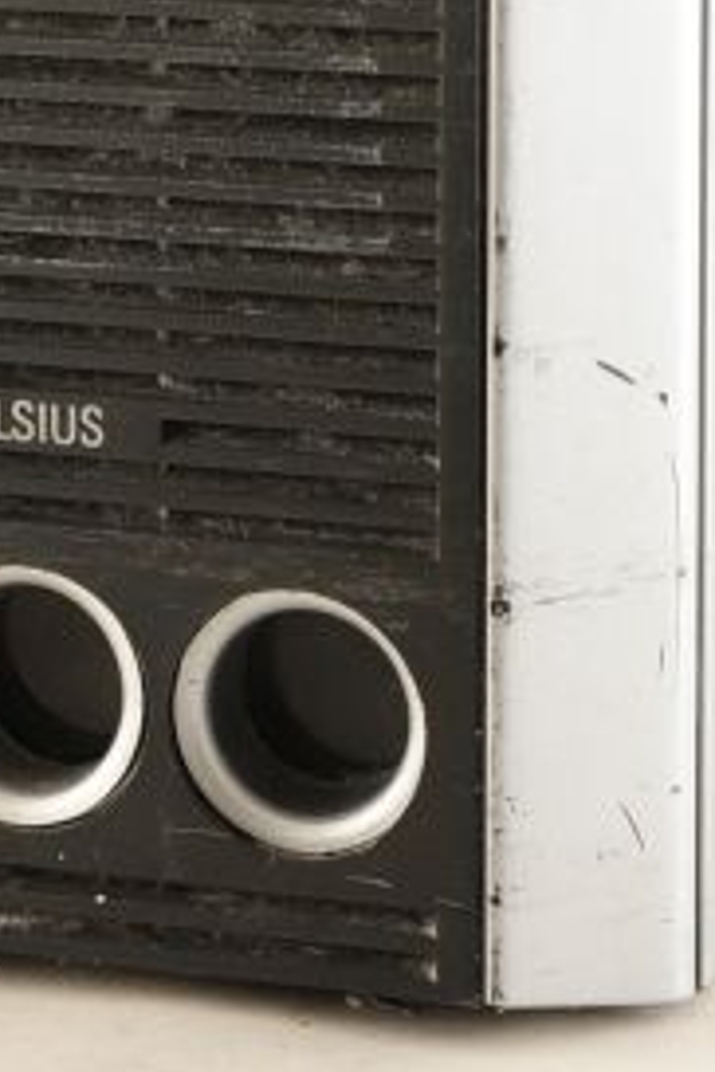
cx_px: 236
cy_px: -385
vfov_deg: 12.0
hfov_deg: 8.3
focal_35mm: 165
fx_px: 4915
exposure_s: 1/125
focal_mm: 50
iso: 1600
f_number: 11
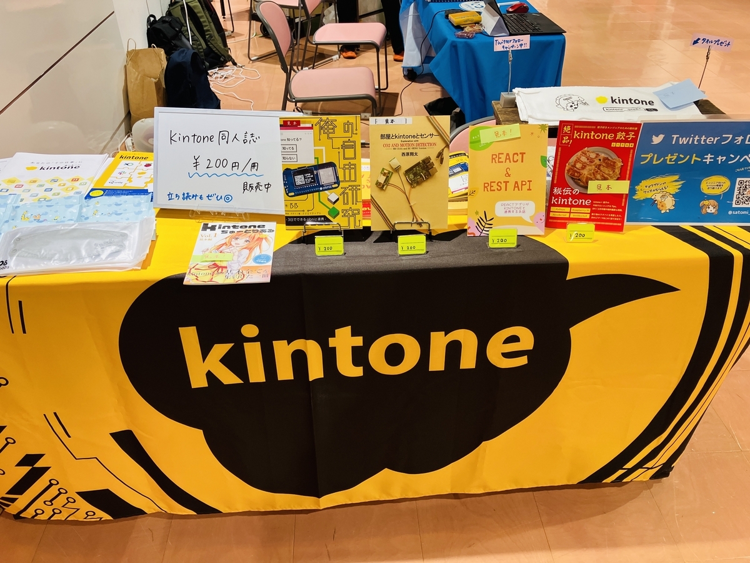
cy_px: 282
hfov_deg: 63.4
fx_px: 607
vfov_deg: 49.7
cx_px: 375
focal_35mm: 28
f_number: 1.8
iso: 80
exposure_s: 1/120
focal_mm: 3.99
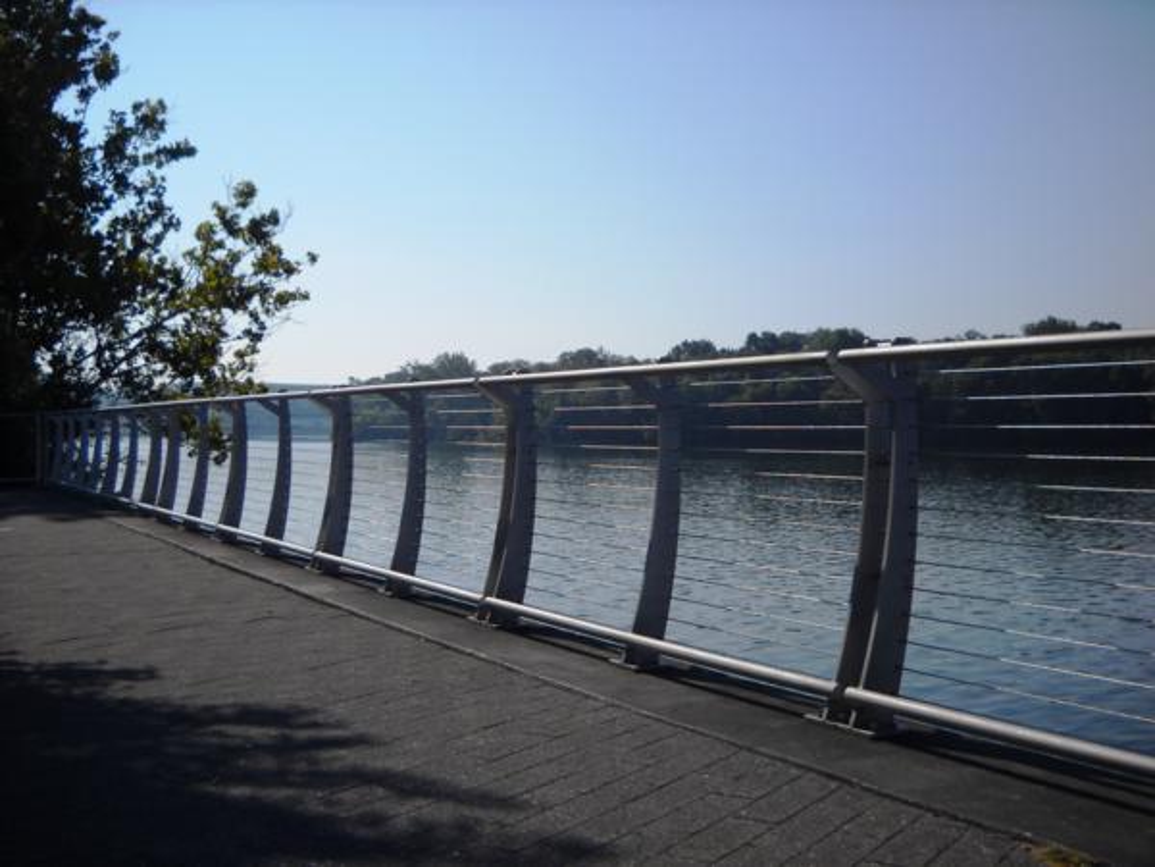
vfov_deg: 35.1
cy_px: 434
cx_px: 578
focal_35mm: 41
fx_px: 1368
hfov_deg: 45.8
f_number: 5.5
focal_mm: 6.72
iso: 64
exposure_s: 1/707
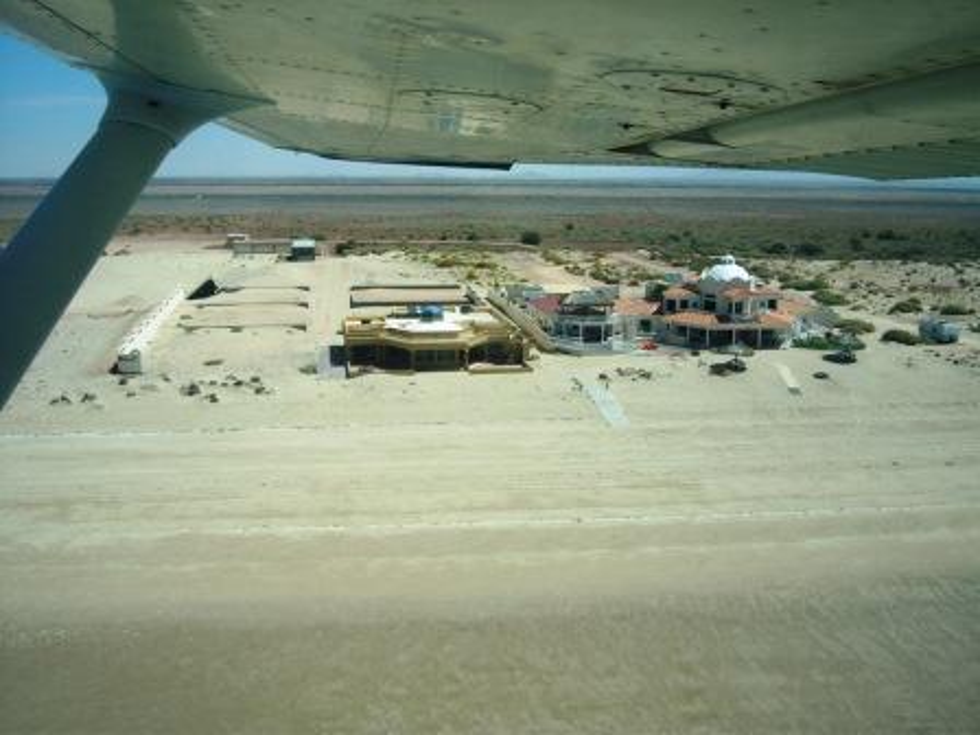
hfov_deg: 51.4
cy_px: 368
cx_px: 490
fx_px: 1019
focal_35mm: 36
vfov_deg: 39.7
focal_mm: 7.5
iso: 80
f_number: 4.8
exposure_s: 1/800
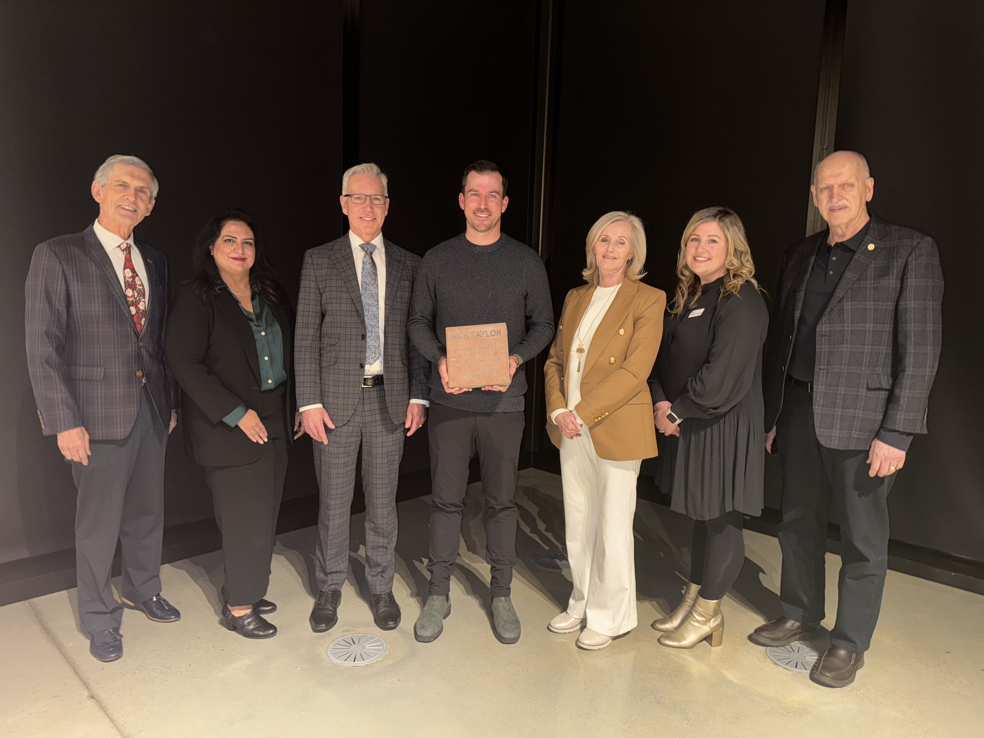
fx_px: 682
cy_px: 369
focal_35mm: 24
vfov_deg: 56.8
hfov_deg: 71.6
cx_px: 492
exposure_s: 1/6
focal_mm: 6.86
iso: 160
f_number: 1.78
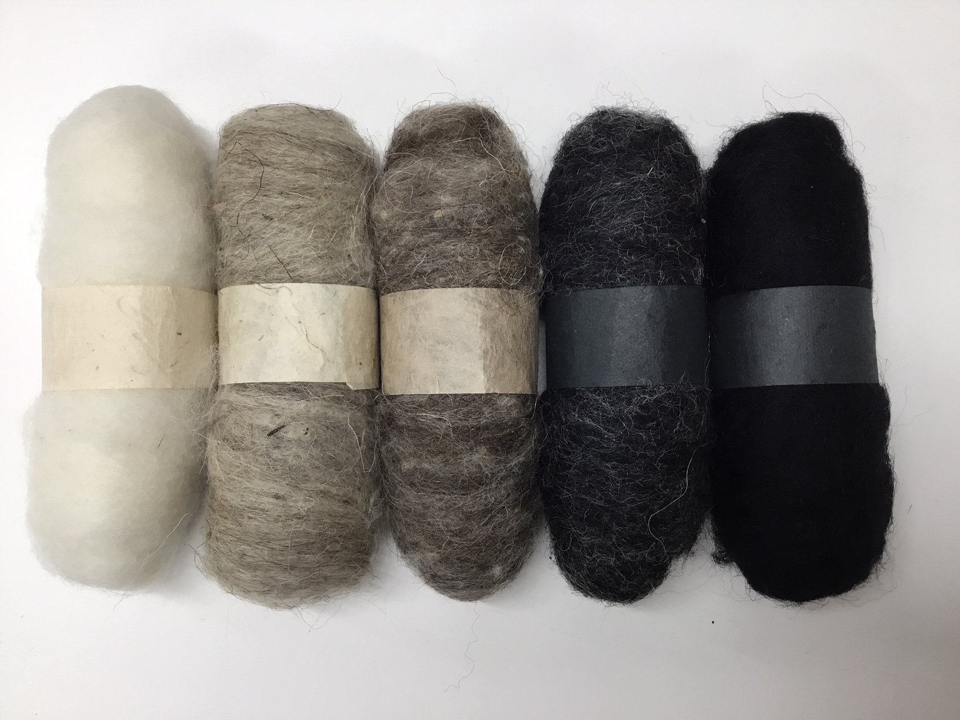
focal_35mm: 31
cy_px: 360
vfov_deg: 45.4
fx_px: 860
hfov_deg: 58.4
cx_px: 480
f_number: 2.4
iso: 25
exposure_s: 1/33
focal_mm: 3.3
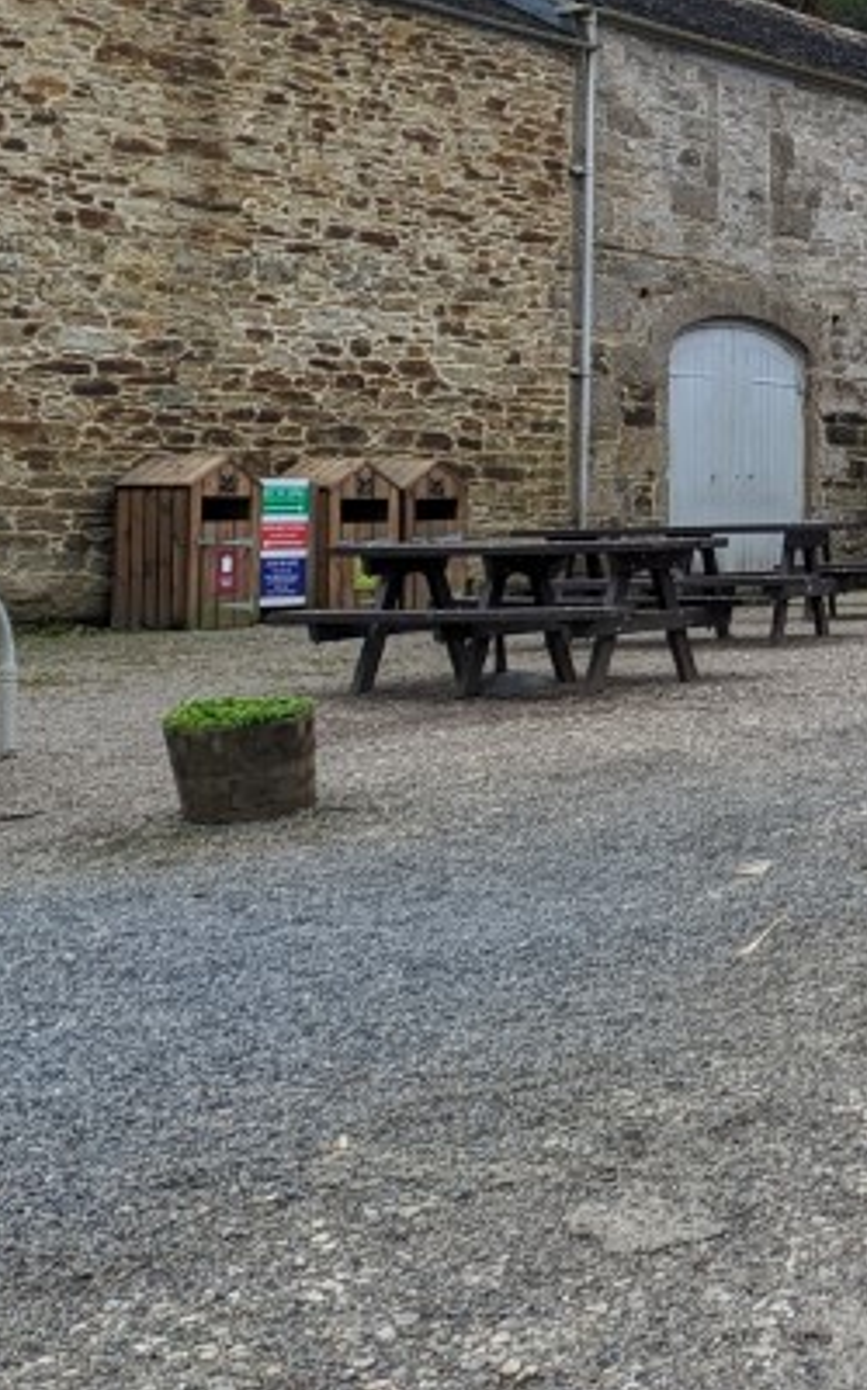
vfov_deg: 26.7
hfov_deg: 15.0
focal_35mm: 76
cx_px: 1528
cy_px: 315
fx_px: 2878
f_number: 1.85
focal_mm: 6.81
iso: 47
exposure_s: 1/1414
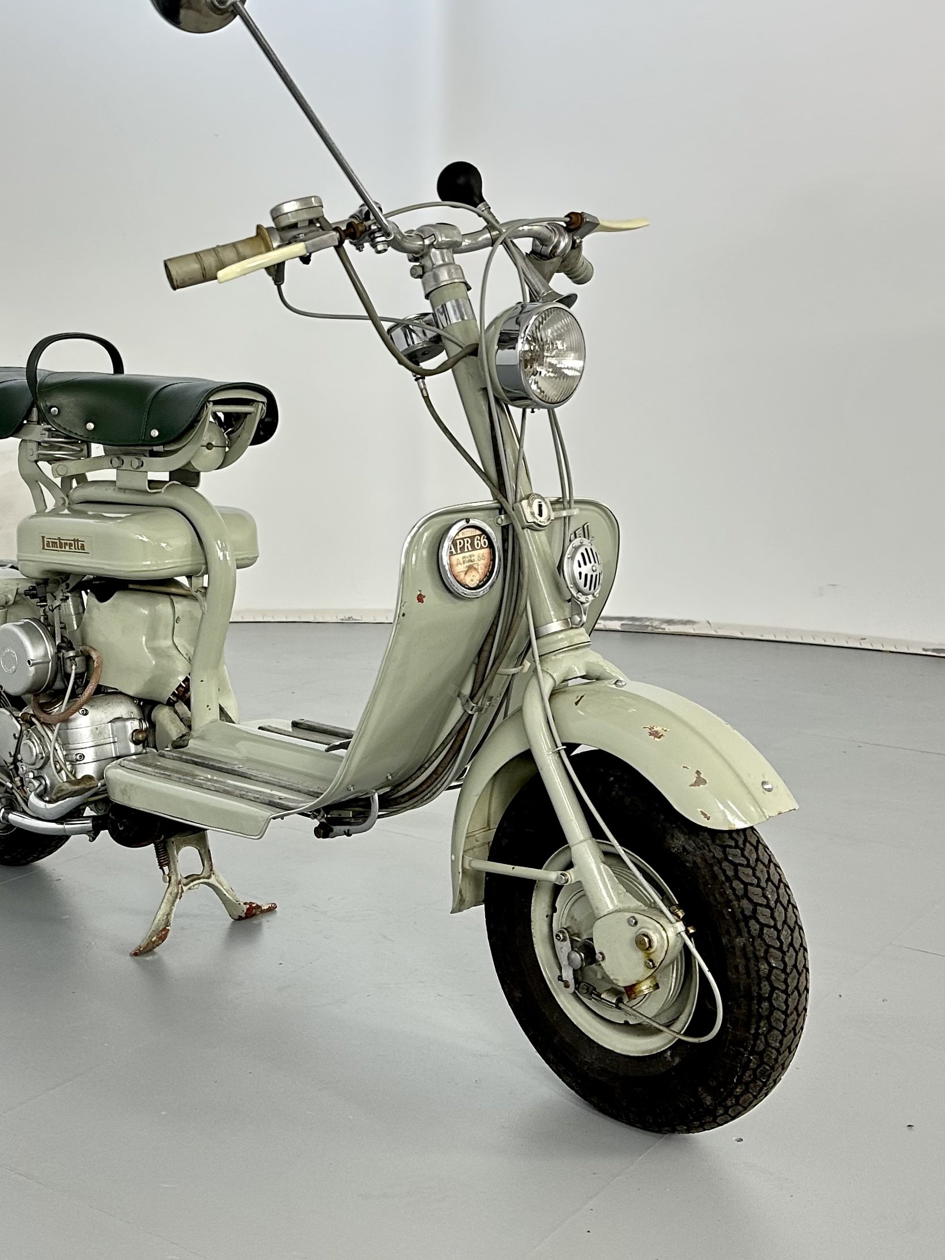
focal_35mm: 33
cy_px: 625
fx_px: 1201
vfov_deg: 55.3
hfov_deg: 42.5
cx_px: 335
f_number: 1.78
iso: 200
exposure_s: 1/50
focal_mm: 6.86
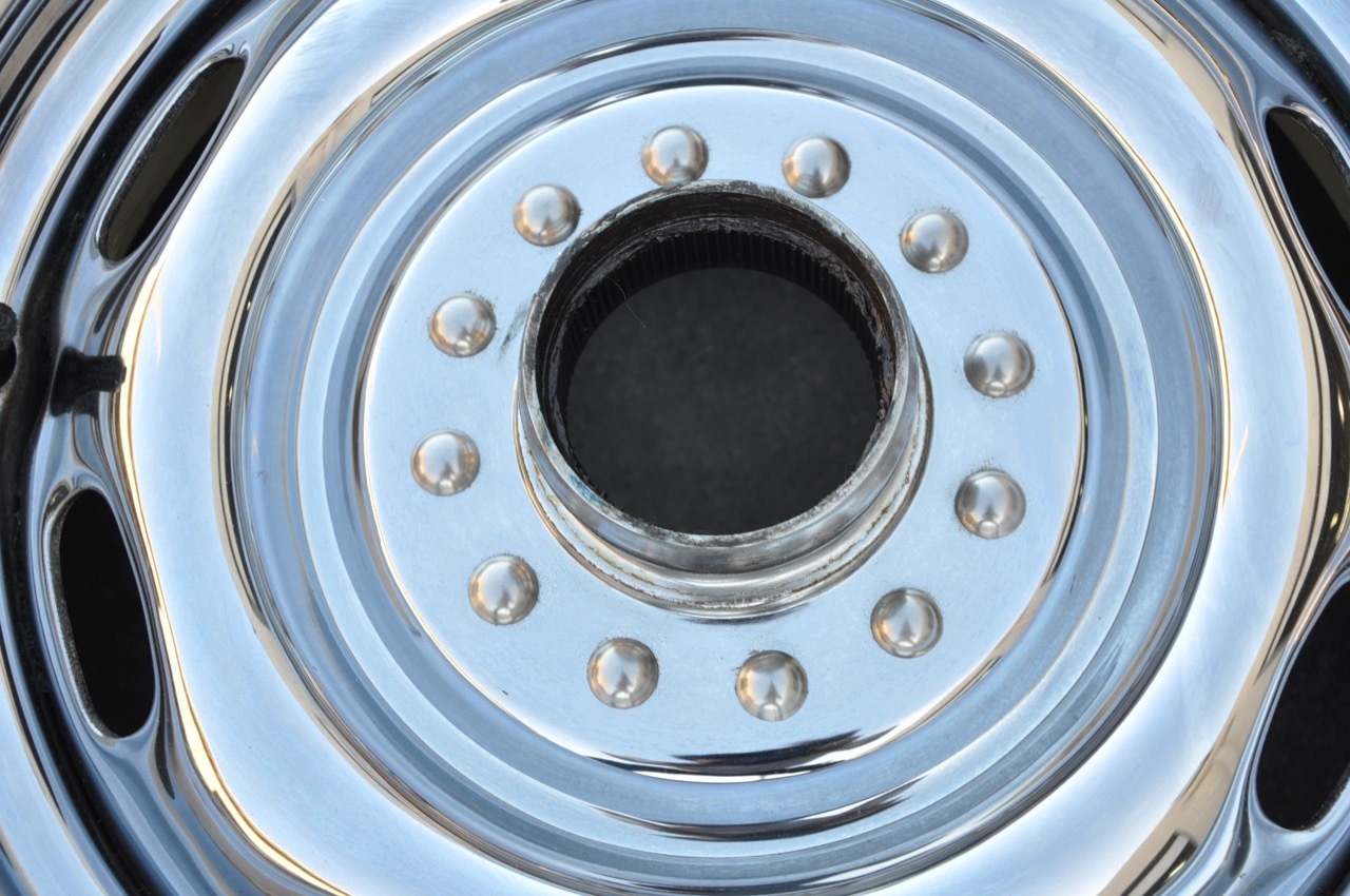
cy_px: 448
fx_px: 2697
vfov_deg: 18.9
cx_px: 675
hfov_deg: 28.1
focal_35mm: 72
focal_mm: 48
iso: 200
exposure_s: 1/50
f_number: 7.1
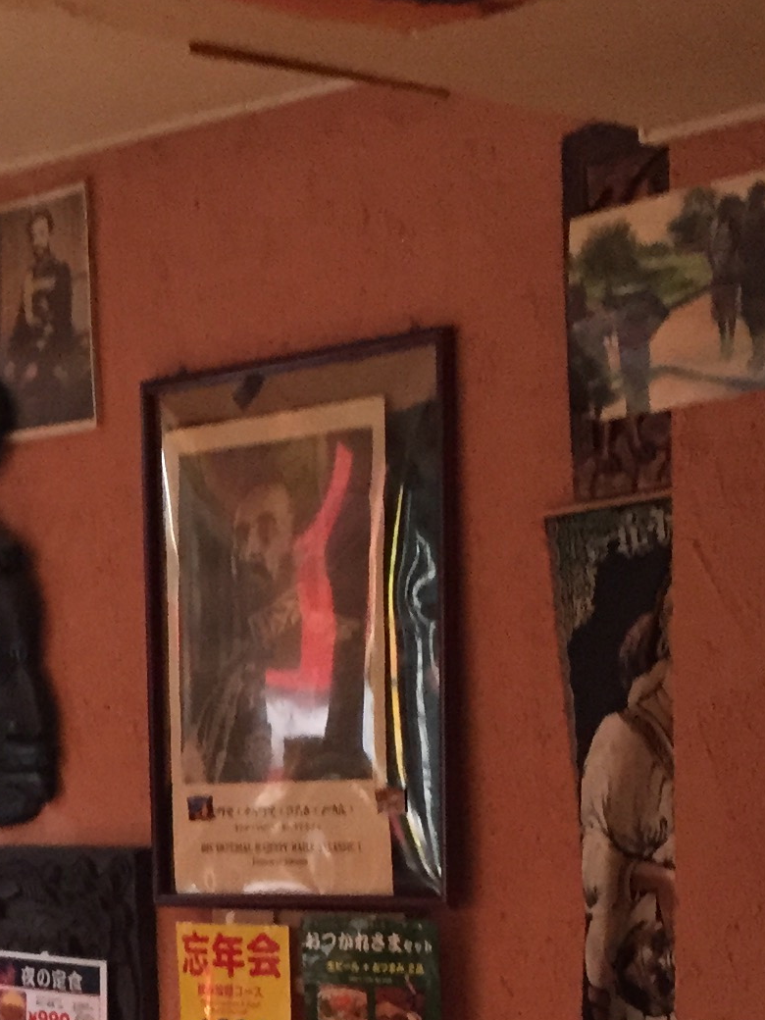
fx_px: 2681
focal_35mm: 91
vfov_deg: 20.7
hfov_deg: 16.0
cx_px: 49
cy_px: 1082
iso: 250
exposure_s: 1/30
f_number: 2.2
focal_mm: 4.15
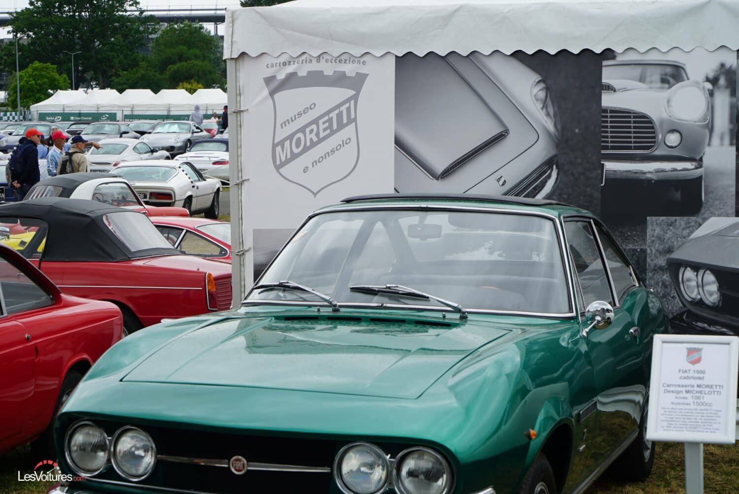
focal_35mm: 70
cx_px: 370
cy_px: 247
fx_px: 1438
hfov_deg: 28.8
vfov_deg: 19.5
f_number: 10
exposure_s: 1/100
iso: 100
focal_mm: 70
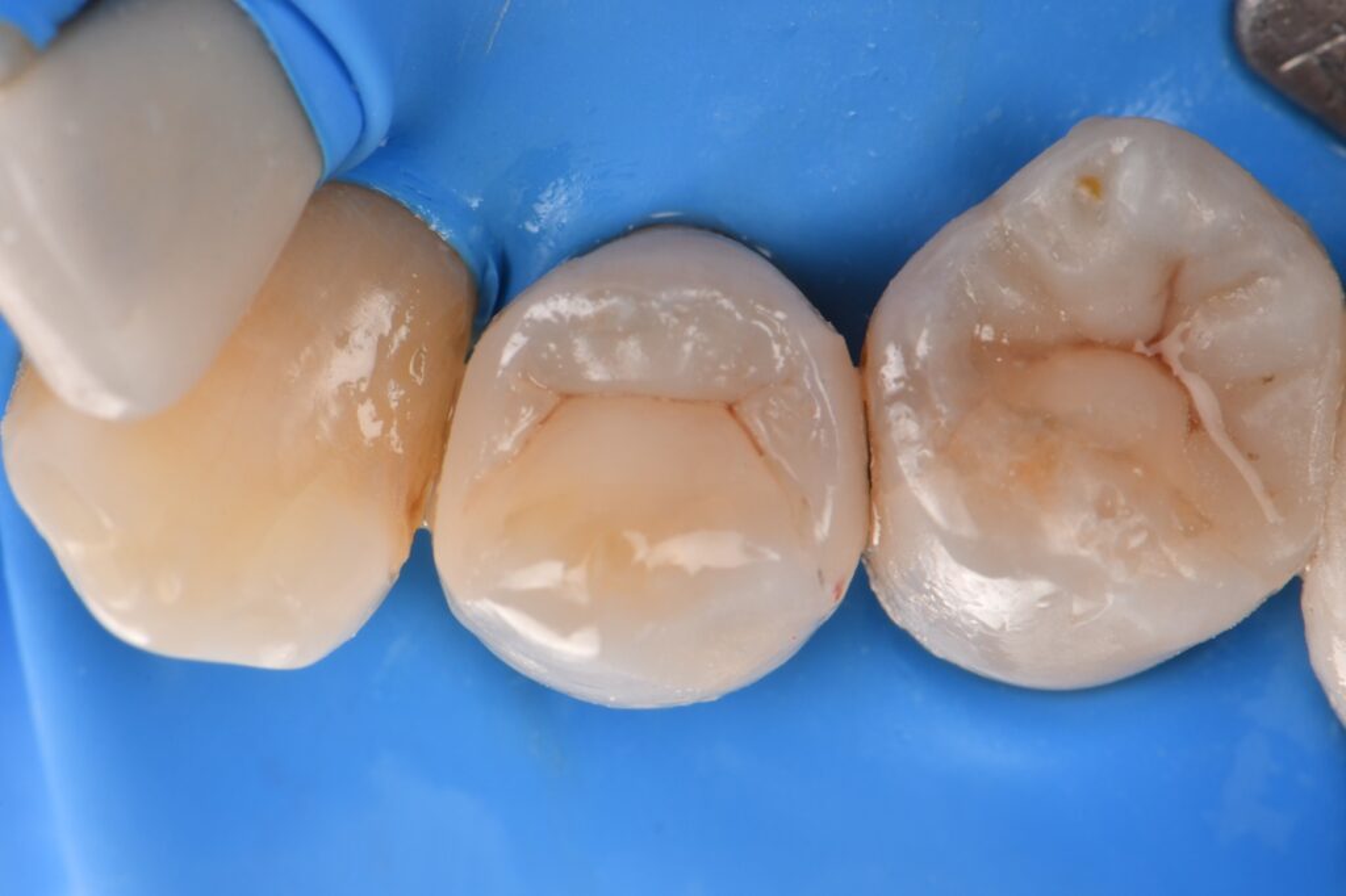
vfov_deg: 8.7
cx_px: 673
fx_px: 5868
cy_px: 448
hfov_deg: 13.1
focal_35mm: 157
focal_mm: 105
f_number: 32
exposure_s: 1/200
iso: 200
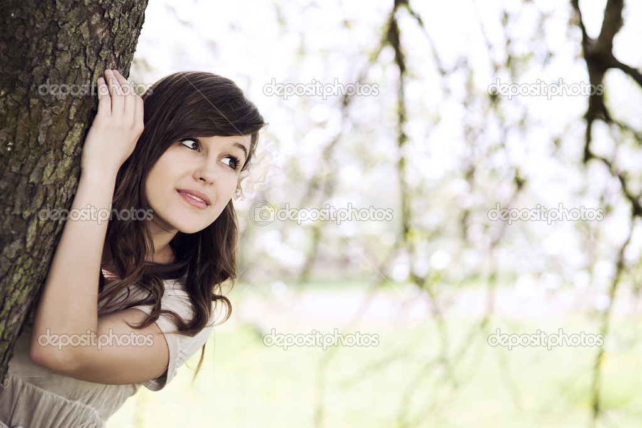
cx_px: 321
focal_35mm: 85
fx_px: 1516
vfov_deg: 16.1
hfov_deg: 23.9
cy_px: 214
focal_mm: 85
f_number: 2.8
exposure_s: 1/320
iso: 100
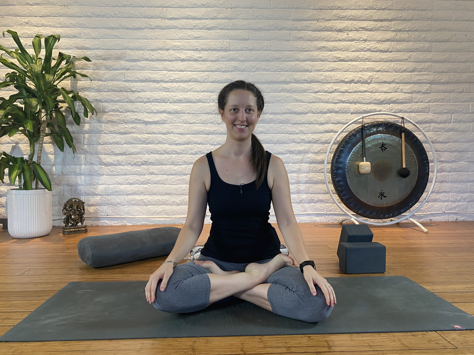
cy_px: 178
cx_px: 237
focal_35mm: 26
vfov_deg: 53.1
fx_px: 356
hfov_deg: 67.3
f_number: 1.8
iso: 125
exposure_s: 1/60
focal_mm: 4.25
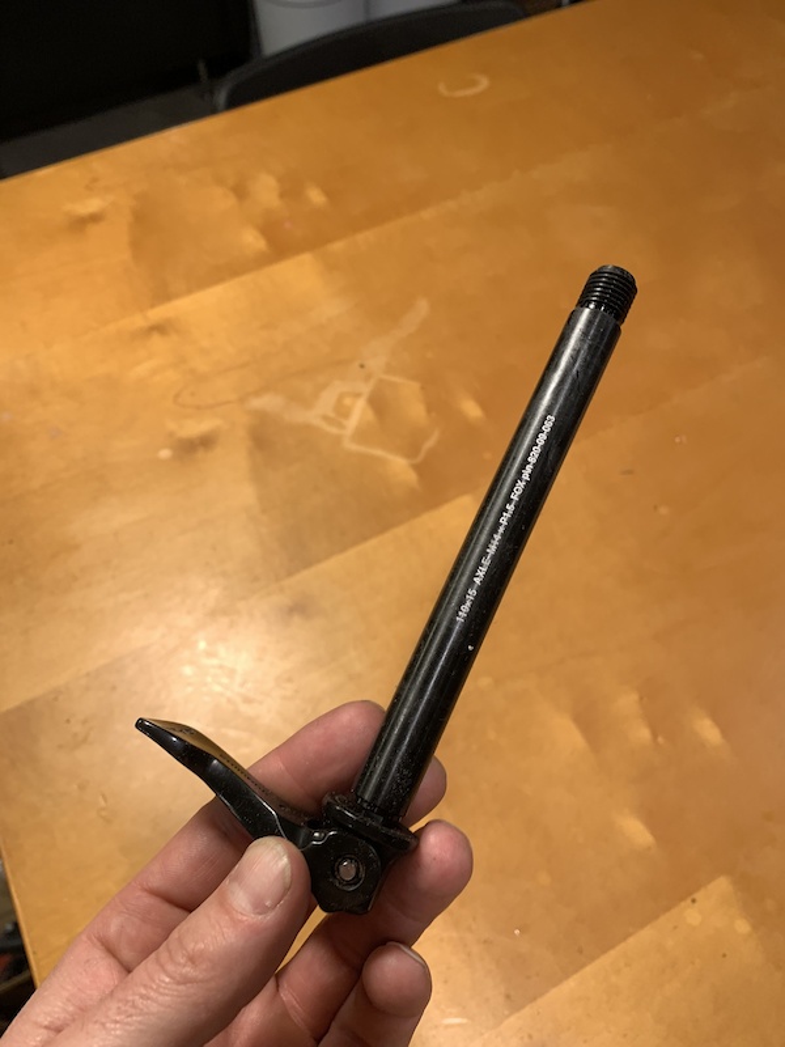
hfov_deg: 53.1
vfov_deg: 67.3
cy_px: 524
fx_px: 786
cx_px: 392
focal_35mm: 26
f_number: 1.8
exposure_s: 1/60
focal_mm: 4.25
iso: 100
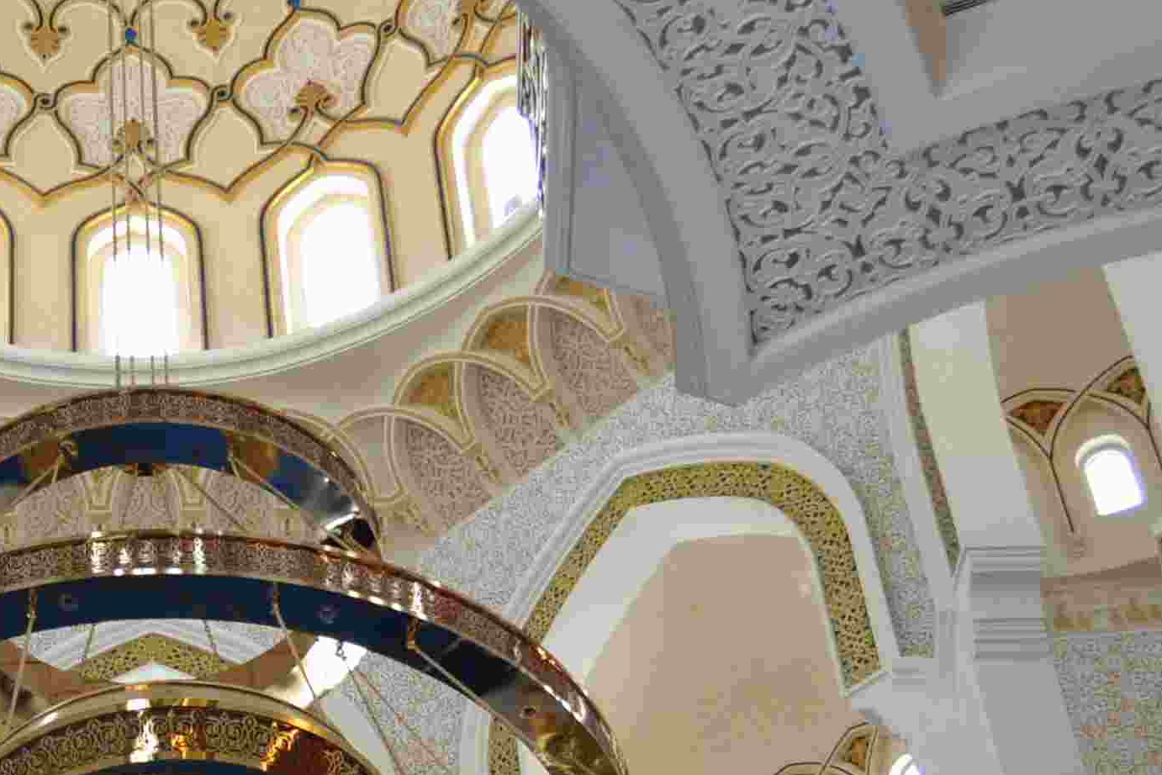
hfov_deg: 21.6
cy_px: 779
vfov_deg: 14.9
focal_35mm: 90
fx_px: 2905
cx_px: -63
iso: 400
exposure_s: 1/50
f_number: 3.5
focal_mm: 18
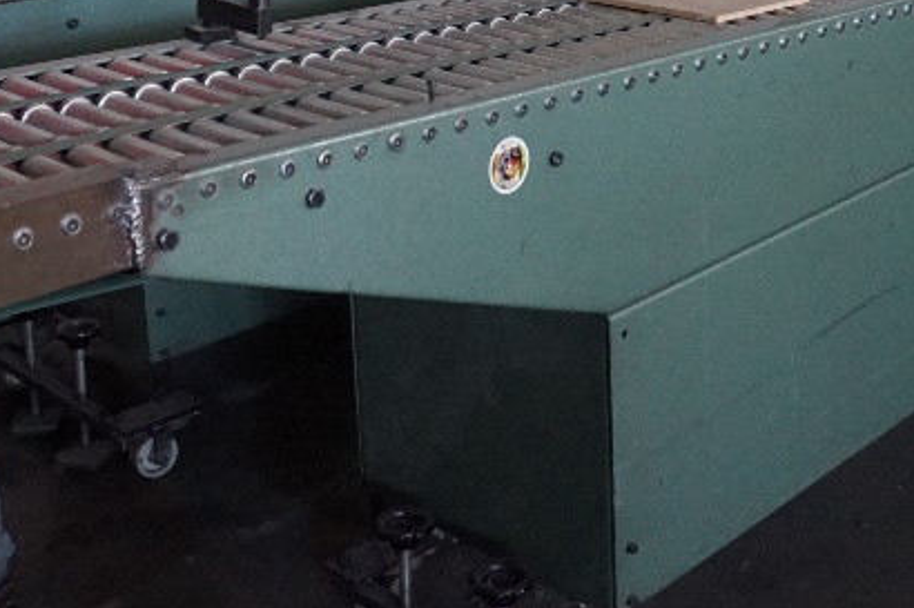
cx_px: 524
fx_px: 1523
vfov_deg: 21.6
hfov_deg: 33.4
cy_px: -37
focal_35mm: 60
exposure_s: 1/40
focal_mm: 16
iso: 3200
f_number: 3.5
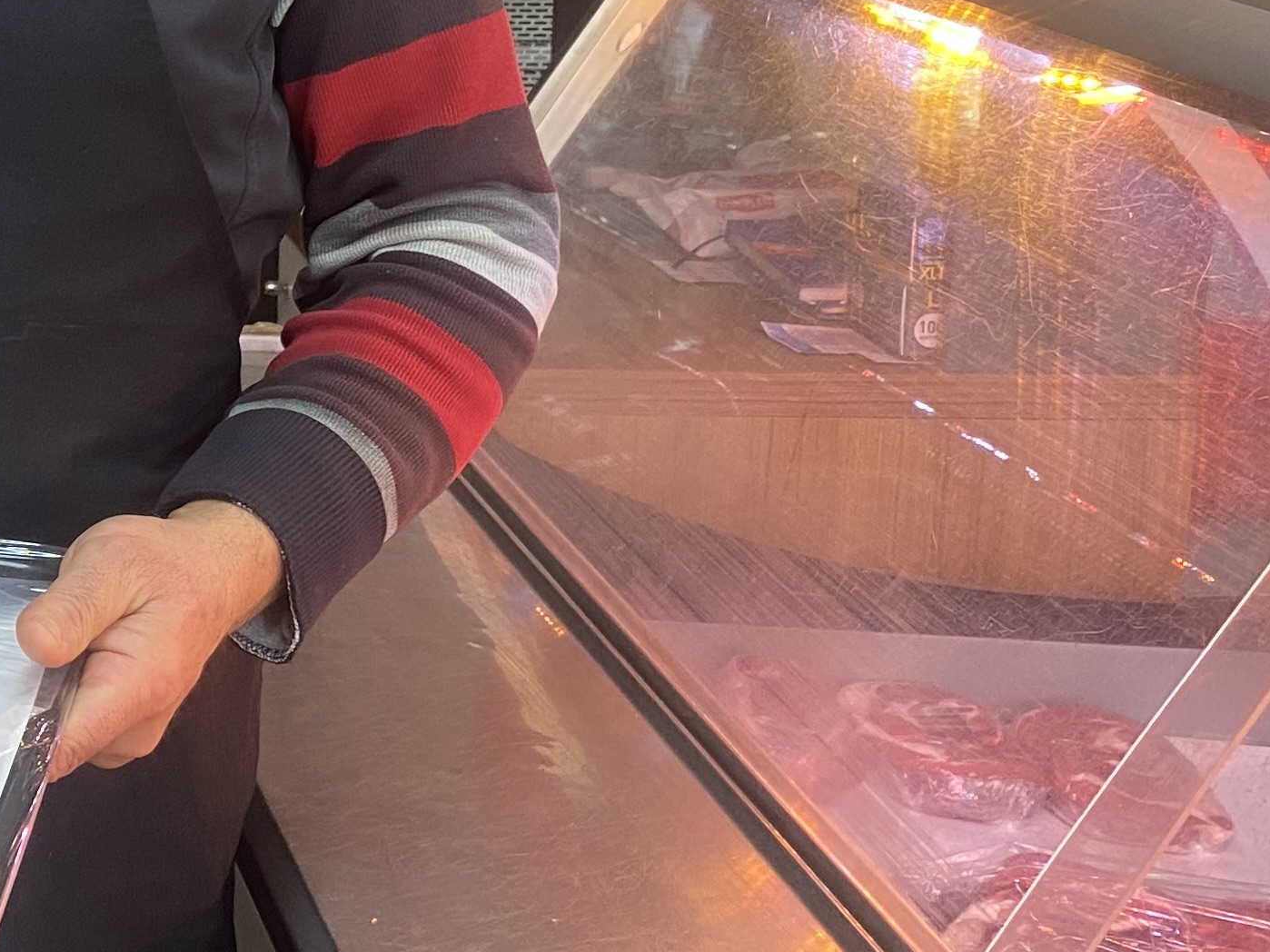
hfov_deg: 23.5
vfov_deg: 19.1
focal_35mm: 75
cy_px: 15
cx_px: -299
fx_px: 2751
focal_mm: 4.25
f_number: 1.8
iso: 100
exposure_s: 1/50
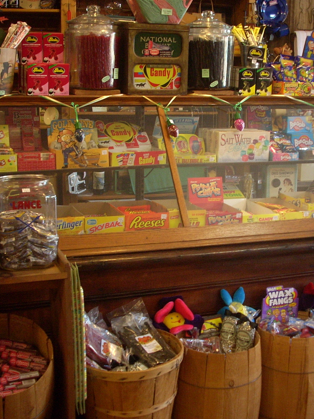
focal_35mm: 52
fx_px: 629
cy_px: 201
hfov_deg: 28.0
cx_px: 184
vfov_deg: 36.8
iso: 200
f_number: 2.8
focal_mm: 6.2
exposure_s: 1/18.7
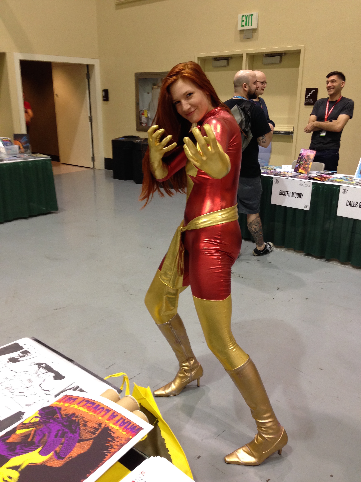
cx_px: 180
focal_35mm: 33
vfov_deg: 55.4
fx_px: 459
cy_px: 241
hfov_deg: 42.9
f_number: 2.4
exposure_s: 1/20
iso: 125
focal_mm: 4.12
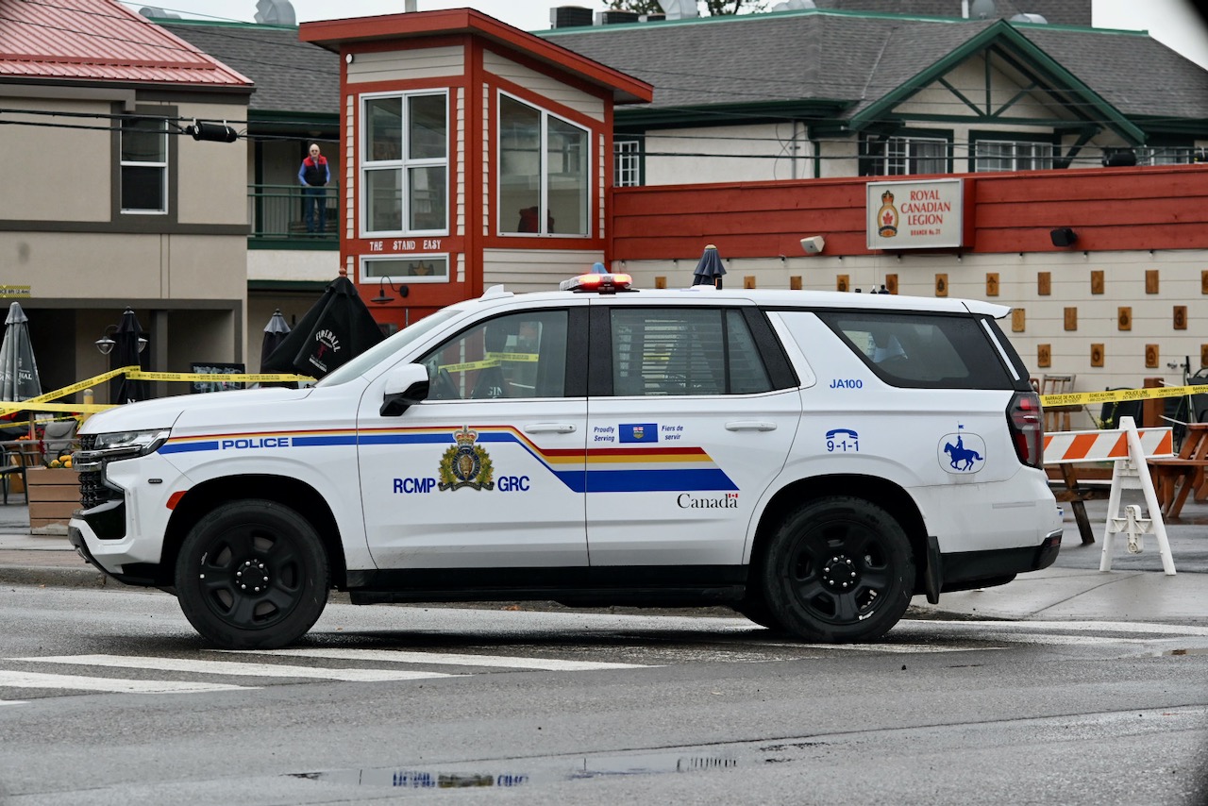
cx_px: 604
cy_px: 403
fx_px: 4531
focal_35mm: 135
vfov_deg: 10.2
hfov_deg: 15.2
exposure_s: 1/1000
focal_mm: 135
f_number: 8
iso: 2000
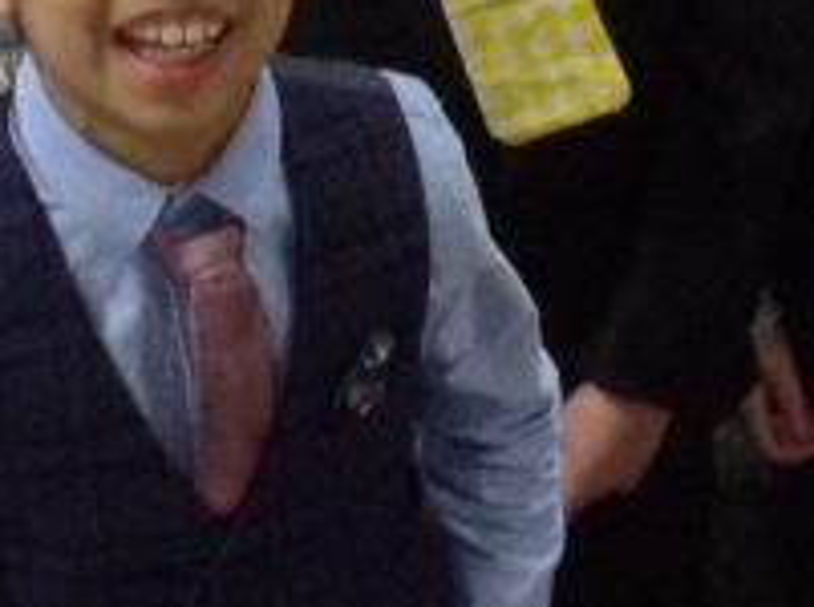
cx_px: 162
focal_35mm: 168
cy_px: -601
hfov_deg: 11.7
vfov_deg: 8.4
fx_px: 3943
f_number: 2.4
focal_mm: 3.3
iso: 160
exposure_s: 1/24
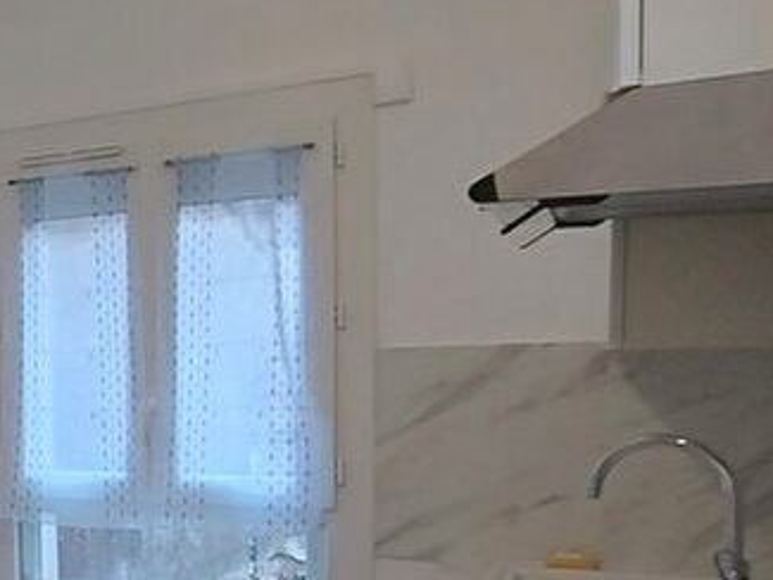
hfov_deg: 61.4
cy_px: 462
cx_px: 238
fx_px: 625
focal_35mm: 28
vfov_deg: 47.1
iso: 200
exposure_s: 1/50
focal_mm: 1.74
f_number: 2.2
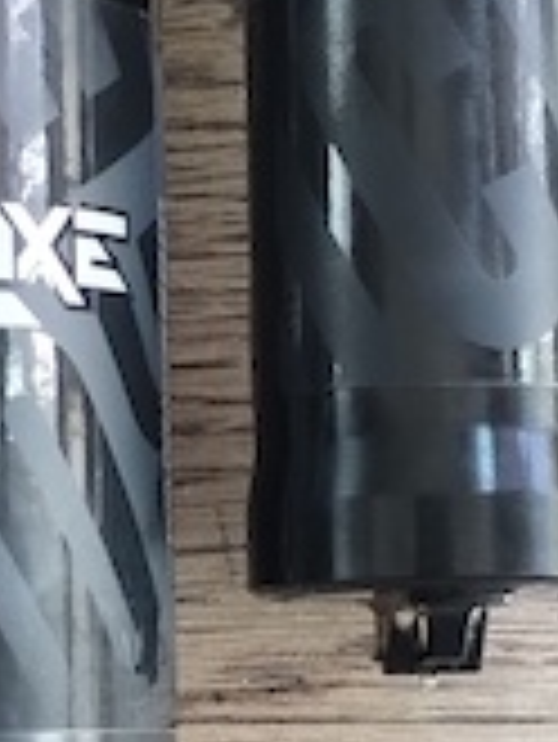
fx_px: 2919
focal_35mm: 136
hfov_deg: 10.9
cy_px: 580
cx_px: 76
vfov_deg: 14.4
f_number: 1.8
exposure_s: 1/30
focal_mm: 4.27
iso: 569
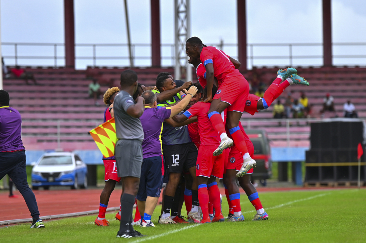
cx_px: 183
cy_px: 122
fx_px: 2032
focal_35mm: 200
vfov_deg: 6.9
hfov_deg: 10.3
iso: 200
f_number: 3.2
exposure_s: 1/1250
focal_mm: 200
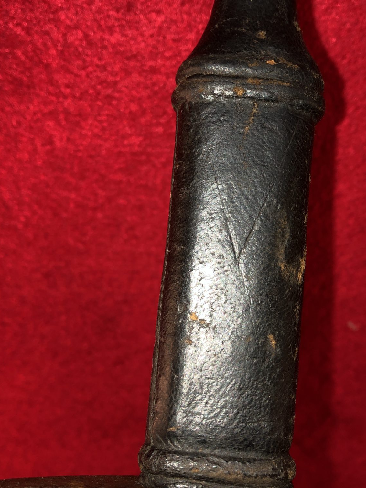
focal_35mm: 38
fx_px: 536
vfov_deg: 49.0
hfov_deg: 37.7
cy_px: 233
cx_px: 190
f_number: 1.8
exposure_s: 1/26
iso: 20
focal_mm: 3.99
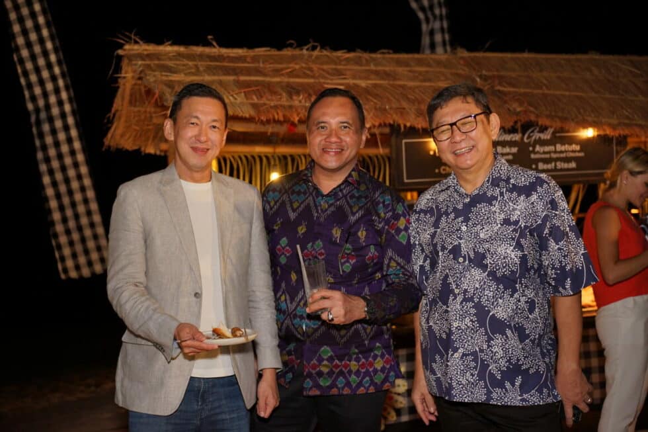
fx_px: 774
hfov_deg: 45.4
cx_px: 324
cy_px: 216
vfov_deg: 31.2
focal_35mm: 43
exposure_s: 1/125
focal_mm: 43
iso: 400
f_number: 2.8
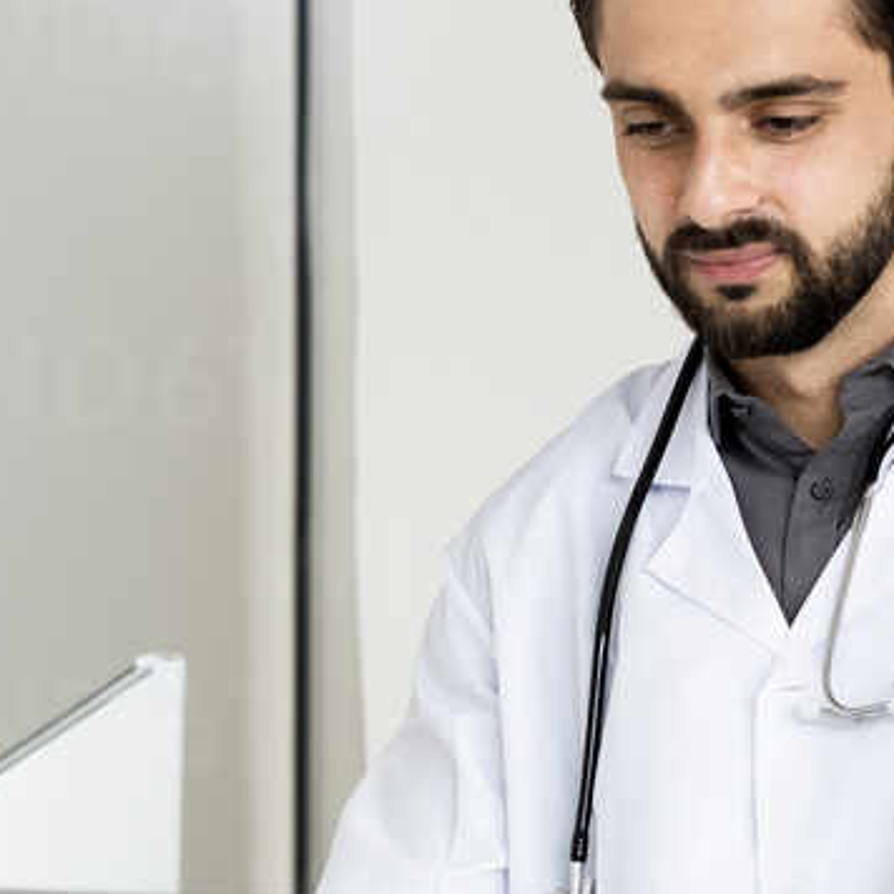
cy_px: 664
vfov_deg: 11.9
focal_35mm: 147
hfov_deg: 11.8
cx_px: 791
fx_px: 4295
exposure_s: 1/400
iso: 800
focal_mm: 50
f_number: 2.5
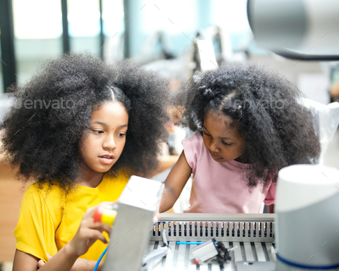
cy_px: 137
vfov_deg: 26.6
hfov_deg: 33.0
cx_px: 146
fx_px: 571
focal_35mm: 57
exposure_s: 1/571
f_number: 1.2
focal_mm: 50
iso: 6400
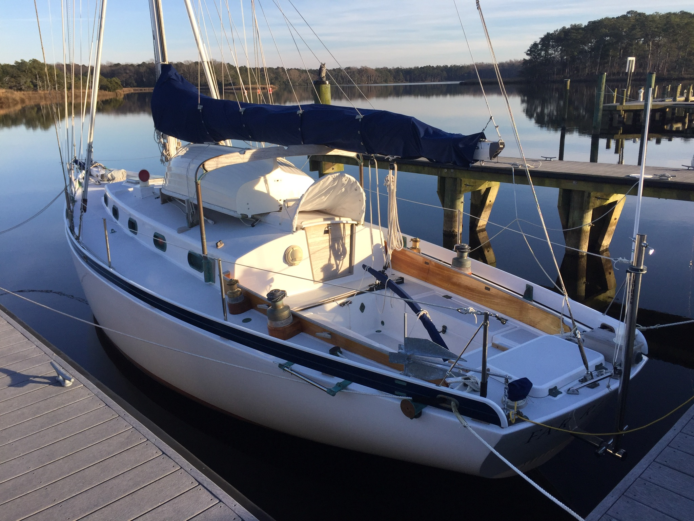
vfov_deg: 48.2
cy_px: 260
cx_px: 347
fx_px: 581
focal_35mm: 29
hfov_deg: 61.7
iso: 32
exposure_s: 1/1068
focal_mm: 4.15
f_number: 2.2
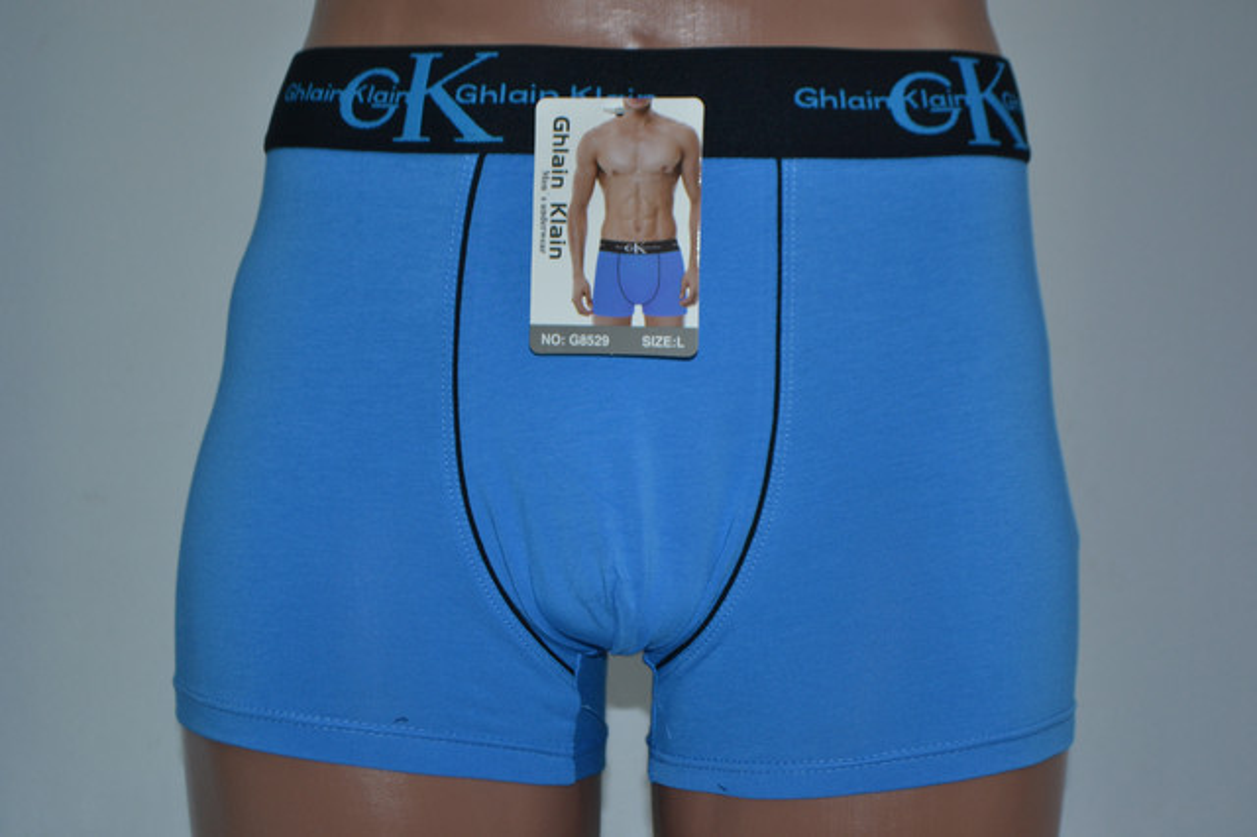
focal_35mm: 82
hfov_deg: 24.6
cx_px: 628
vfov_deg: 16.5
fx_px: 2879
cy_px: 418
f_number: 5.6
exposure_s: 1/60
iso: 400
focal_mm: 55
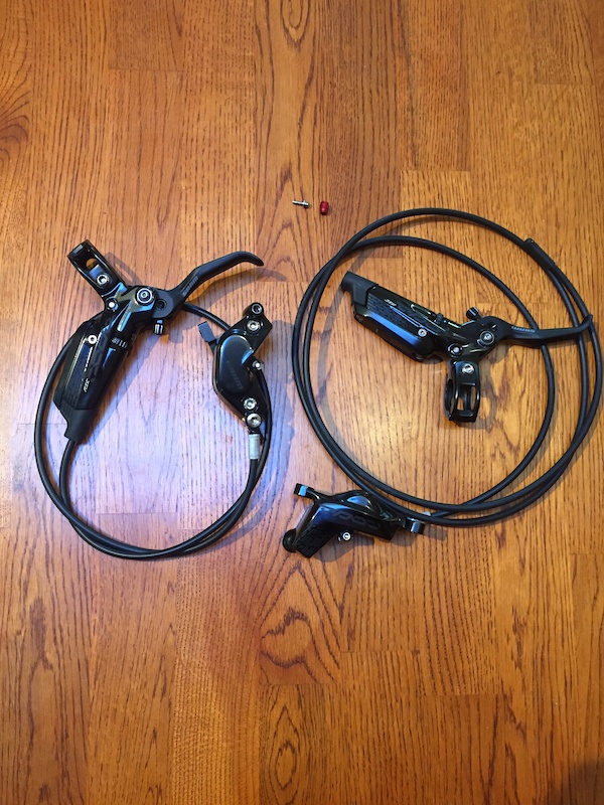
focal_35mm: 29
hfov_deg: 48.2
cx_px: 302
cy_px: 402
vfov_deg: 61.7
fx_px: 675
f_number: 2.2
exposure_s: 1/30
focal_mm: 4.15
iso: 160
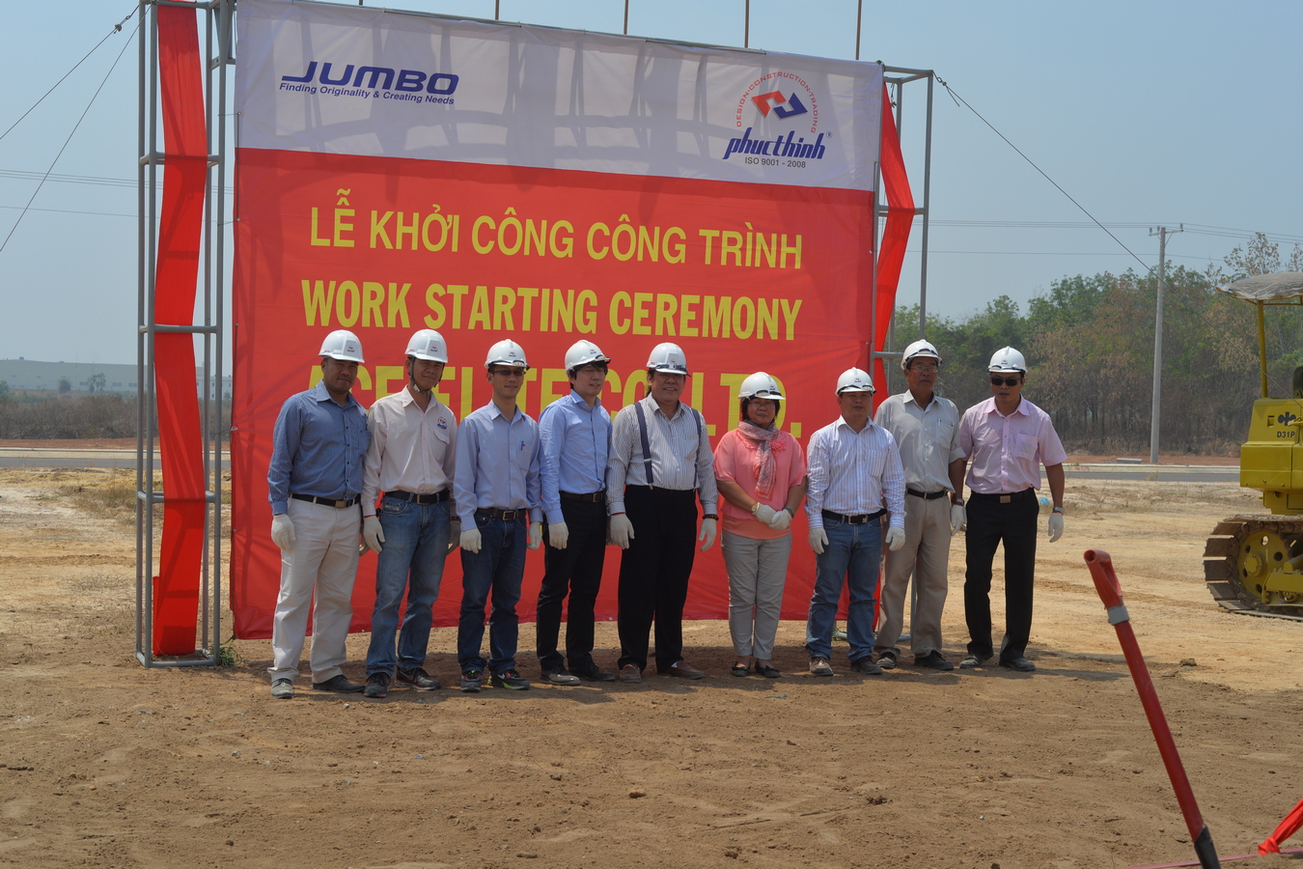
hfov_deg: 39.6
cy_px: 434
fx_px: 1810
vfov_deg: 27.0
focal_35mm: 50
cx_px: 652
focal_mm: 50
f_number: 9
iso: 100
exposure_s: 1/320
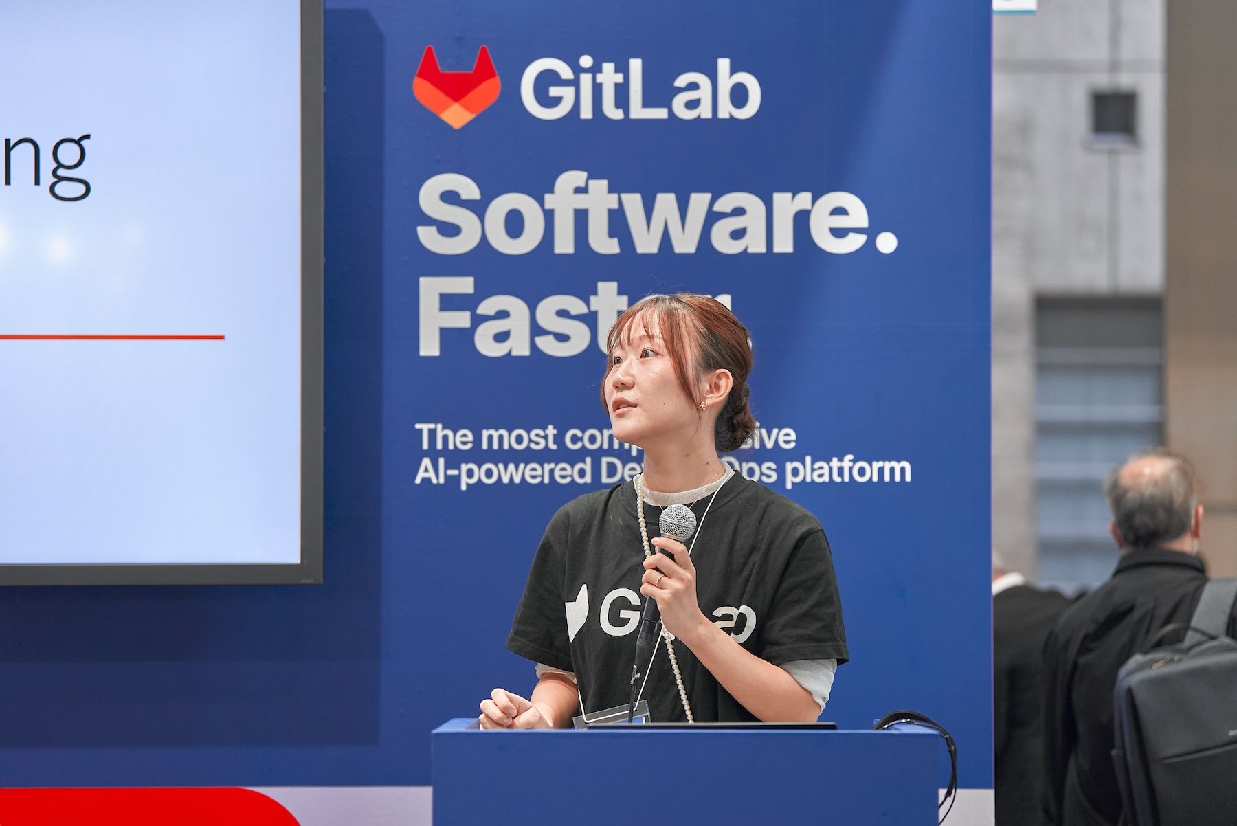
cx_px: 618
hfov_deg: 25.0
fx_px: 2784
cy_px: 413
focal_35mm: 81
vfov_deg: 16.9
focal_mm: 81
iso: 800
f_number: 2.8
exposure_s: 1/320
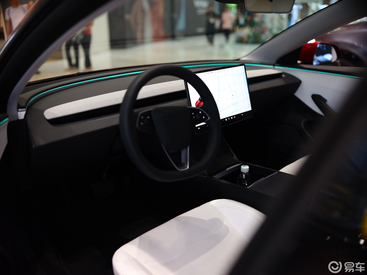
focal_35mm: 32
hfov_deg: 56.8
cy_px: 138
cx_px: 184
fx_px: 339
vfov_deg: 44.2
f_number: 2
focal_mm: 40
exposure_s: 1/800
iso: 1250
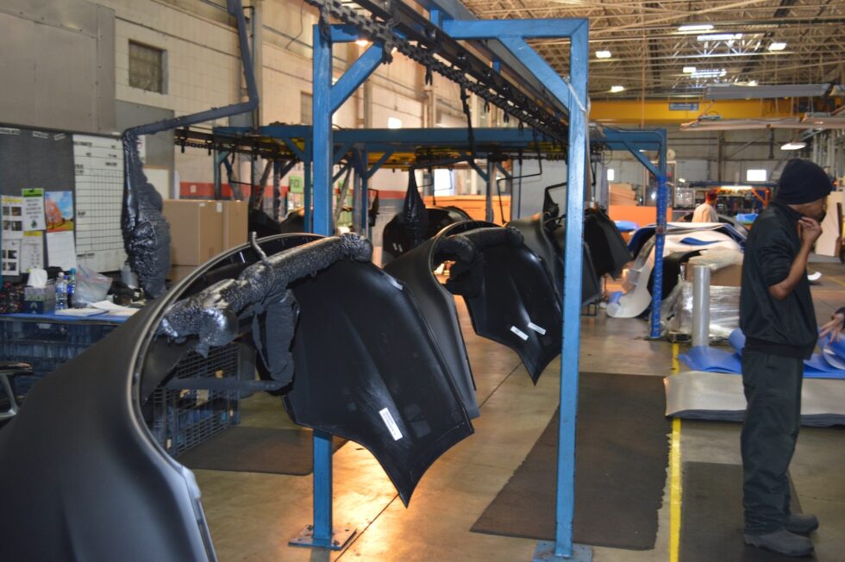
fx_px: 915
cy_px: 281
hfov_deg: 49.6
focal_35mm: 39
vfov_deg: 34.2
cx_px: 422
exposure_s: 1/60
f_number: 4.2
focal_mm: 26
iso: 800
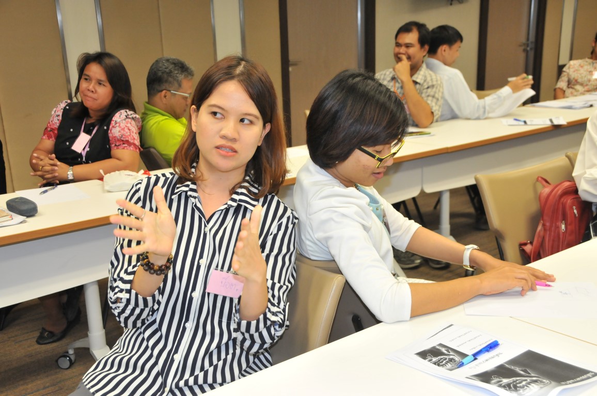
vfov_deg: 31.8
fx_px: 696
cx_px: 298
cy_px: 198
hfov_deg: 46.4
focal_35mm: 42
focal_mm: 28
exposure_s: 1/60
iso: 1000
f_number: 5
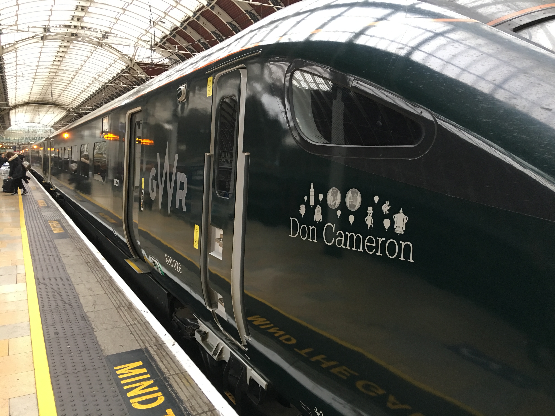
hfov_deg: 61.7
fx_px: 465
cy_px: 208
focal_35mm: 29
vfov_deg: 48.2
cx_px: 278
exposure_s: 1/17
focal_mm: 4.15
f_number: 2.2
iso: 80
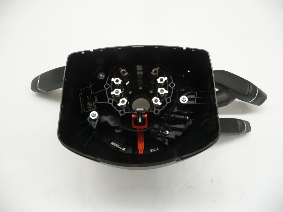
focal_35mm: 28
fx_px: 229
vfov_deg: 49.7
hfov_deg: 63.4
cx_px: 142
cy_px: 106
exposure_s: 1/30
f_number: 3.3
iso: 320
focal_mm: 4.7
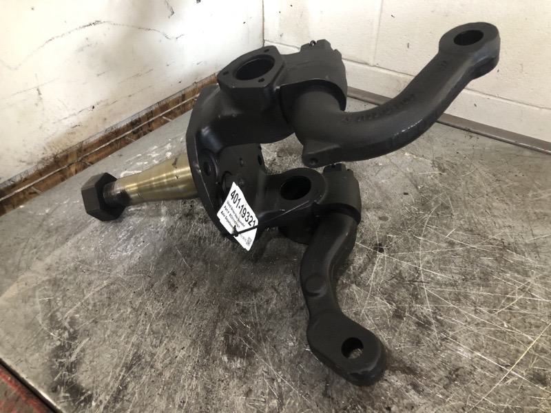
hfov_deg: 63.4
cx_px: 276
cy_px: 206
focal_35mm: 28
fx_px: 446
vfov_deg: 49.7
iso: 100
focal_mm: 3.99
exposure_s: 1/15
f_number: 1.8
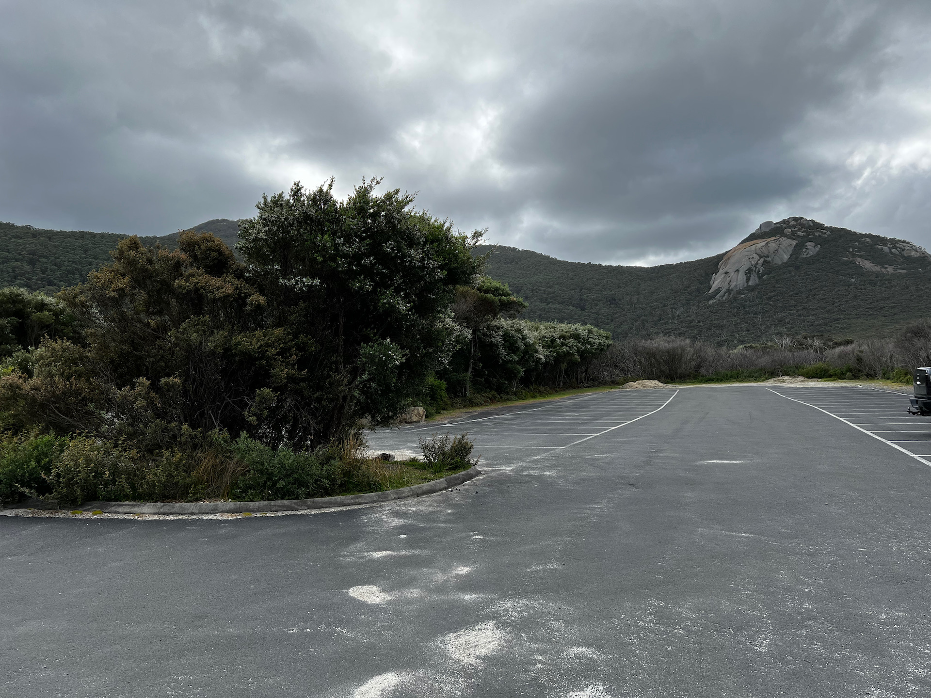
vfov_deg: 53.1
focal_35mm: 26
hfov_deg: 67.3
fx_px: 699
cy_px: 349
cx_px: 466
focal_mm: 5.7
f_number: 1.5
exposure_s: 1/3460
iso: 50
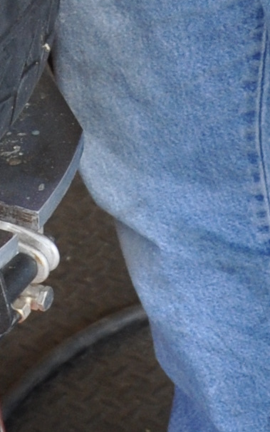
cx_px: 28
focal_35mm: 270
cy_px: -334
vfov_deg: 7.6
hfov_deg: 4.9
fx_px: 3176
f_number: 4.5
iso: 400
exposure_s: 1/80
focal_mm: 25
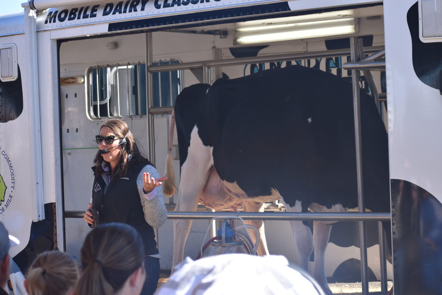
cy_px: 148
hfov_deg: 19.5
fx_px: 1289
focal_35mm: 105
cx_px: 221
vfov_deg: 13.0
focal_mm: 70
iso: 250
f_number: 5.6
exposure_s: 1/500
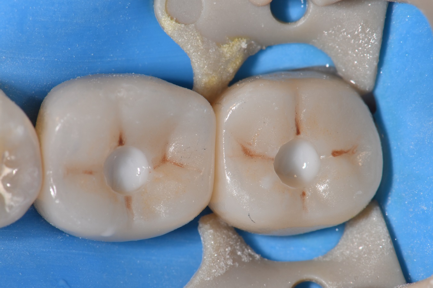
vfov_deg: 8.7
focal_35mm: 157
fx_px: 1887
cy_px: 144
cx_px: 216
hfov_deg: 13.1
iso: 200
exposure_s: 1/160
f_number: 32
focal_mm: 105
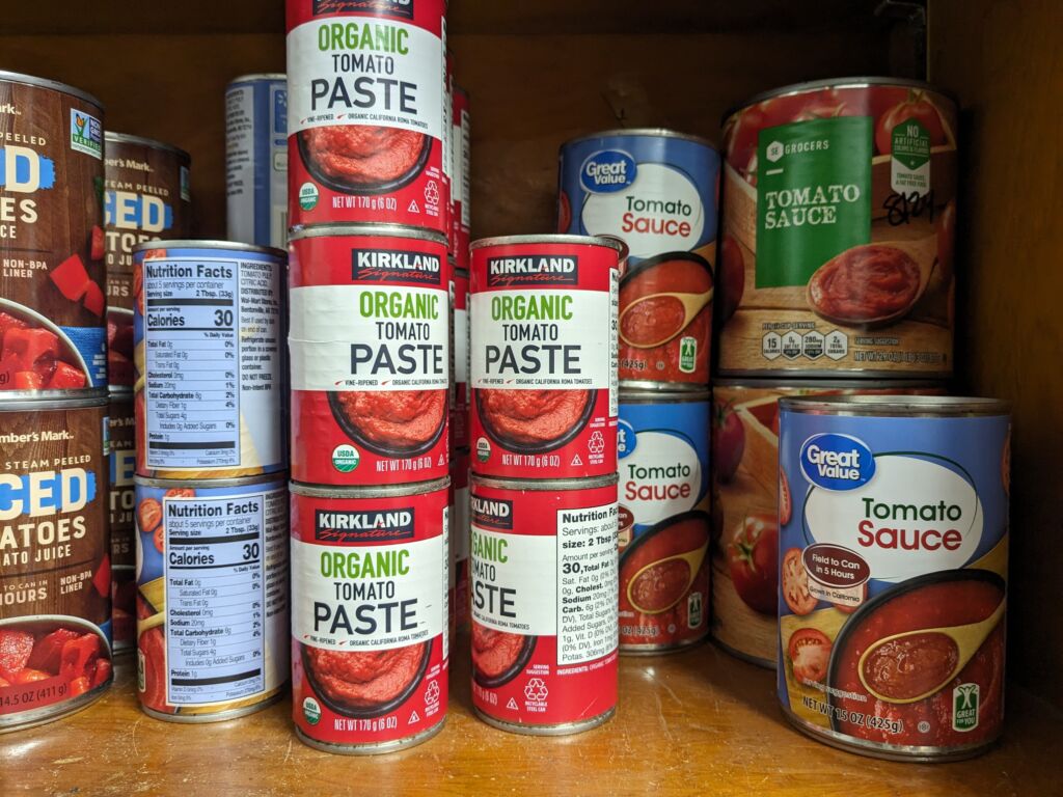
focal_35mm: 27
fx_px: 829
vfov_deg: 51.4
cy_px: 398
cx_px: 532
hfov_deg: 65.3
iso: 201
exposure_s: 1/60
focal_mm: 4.38
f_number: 1.73
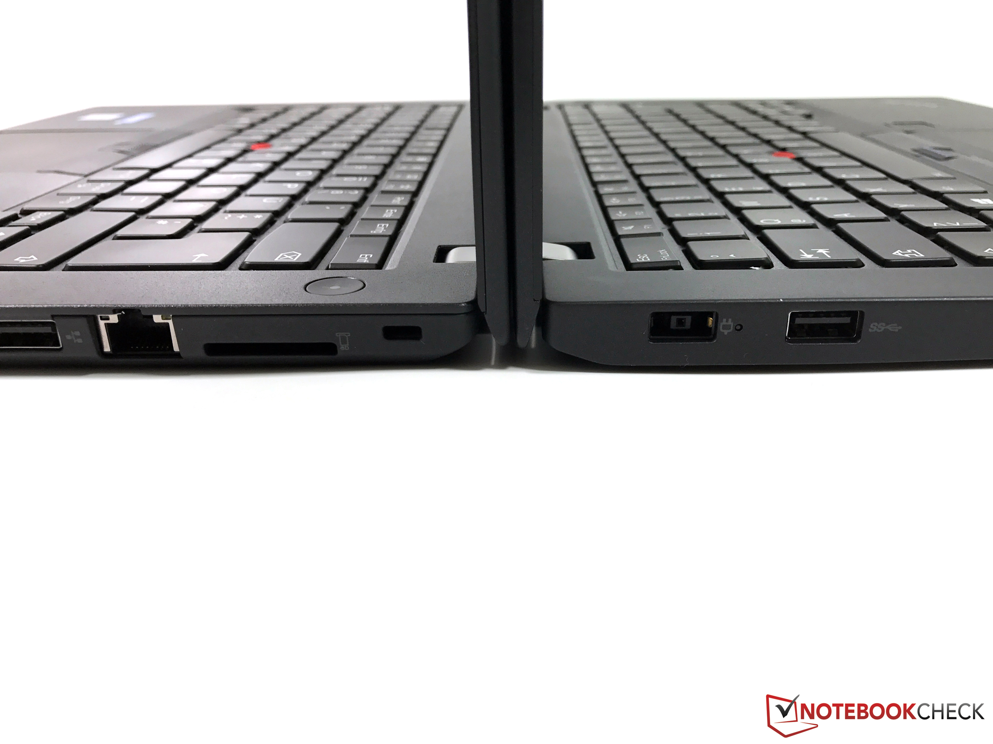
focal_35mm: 28
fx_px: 803
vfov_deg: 49.7
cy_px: 372
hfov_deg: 63.4
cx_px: 496
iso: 25
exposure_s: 1/50
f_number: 1.8
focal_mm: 3.99
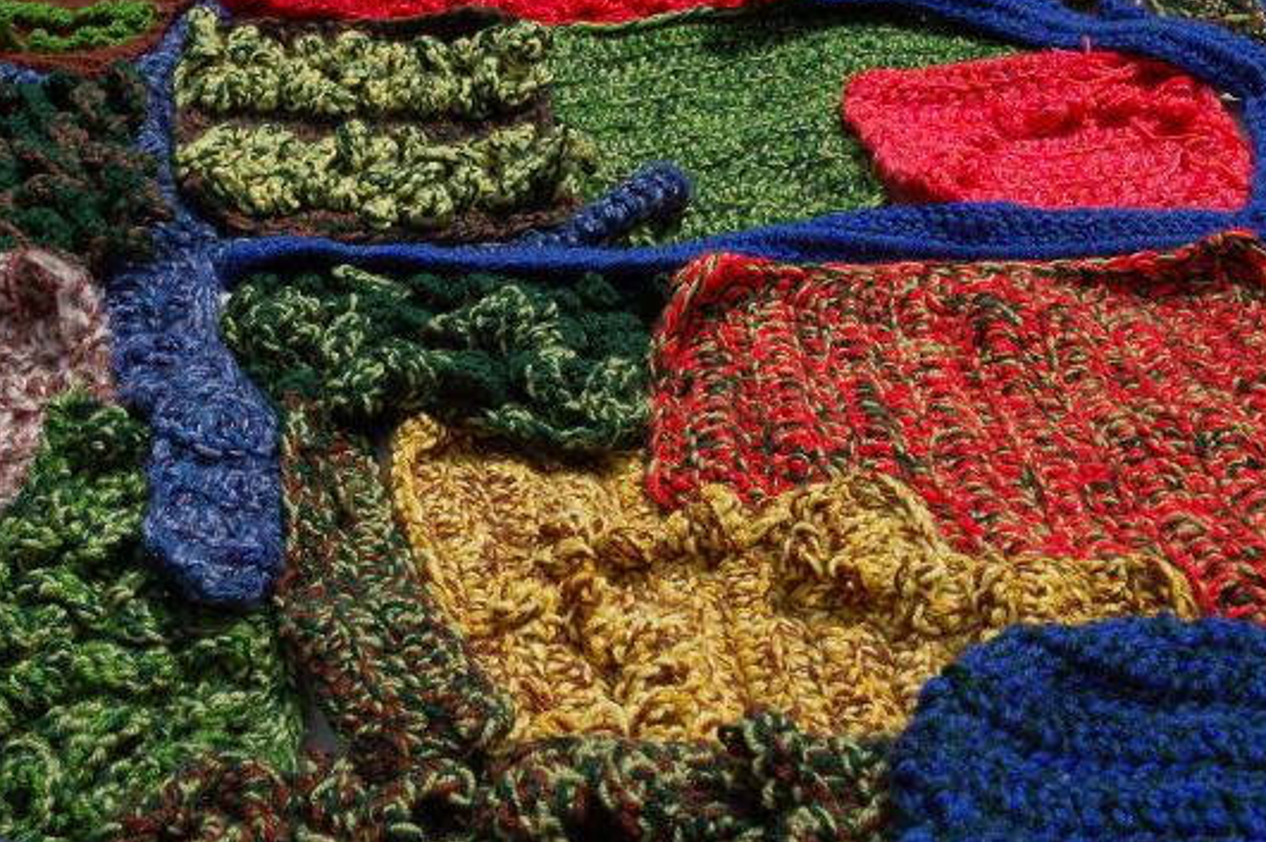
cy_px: 385
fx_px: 2060
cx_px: 505
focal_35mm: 59
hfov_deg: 34.1
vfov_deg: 23.1
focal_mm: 31
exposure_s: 1/500
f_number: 13
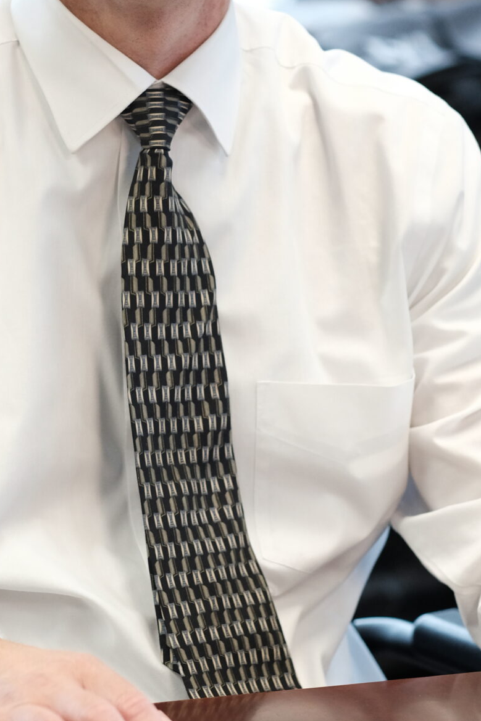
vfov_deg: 11.2
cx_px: 183
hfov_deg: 7.5
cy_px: 299
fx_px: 3688
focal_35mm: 184
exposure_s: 1/250
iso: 1250
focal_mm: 56
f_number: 2.5
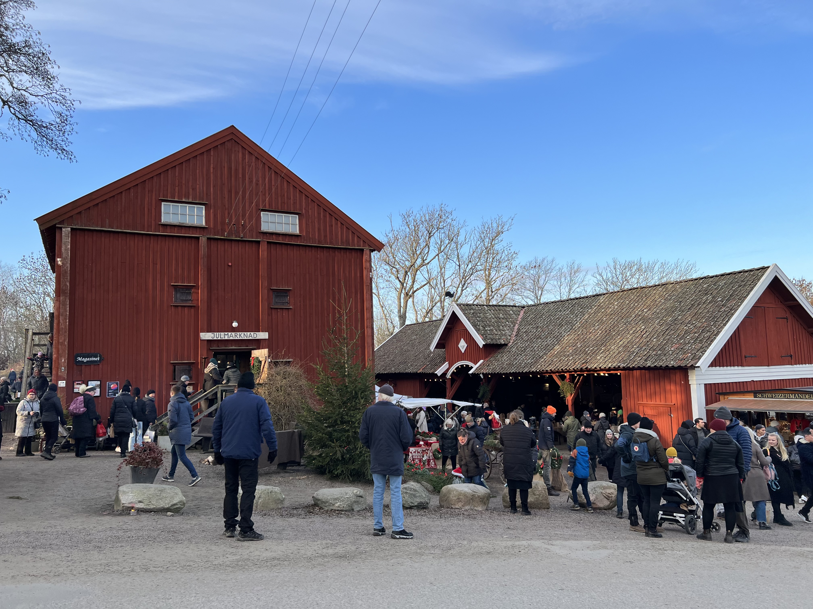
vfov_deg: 53.1
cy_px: 304
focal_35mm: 26
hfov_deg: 67.3
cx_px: 406
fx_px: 611
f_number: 1.5
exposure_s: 1/1100
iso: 50
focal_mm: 5.7
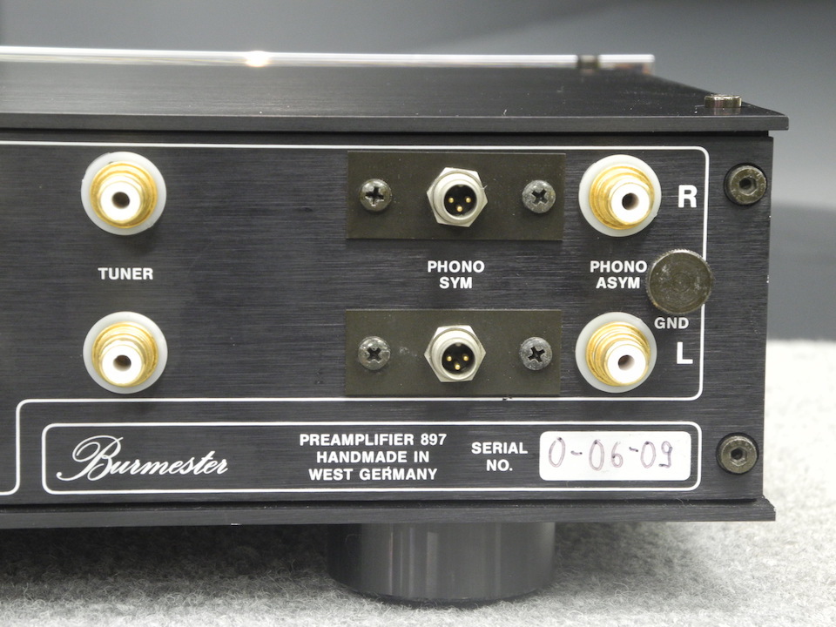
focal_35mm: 105
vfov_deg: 14.1
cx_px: 418
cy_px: 314
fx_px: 2536
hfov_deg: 18.7
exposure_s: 1/7.3
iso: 400
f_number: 4.5
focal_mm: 22.5
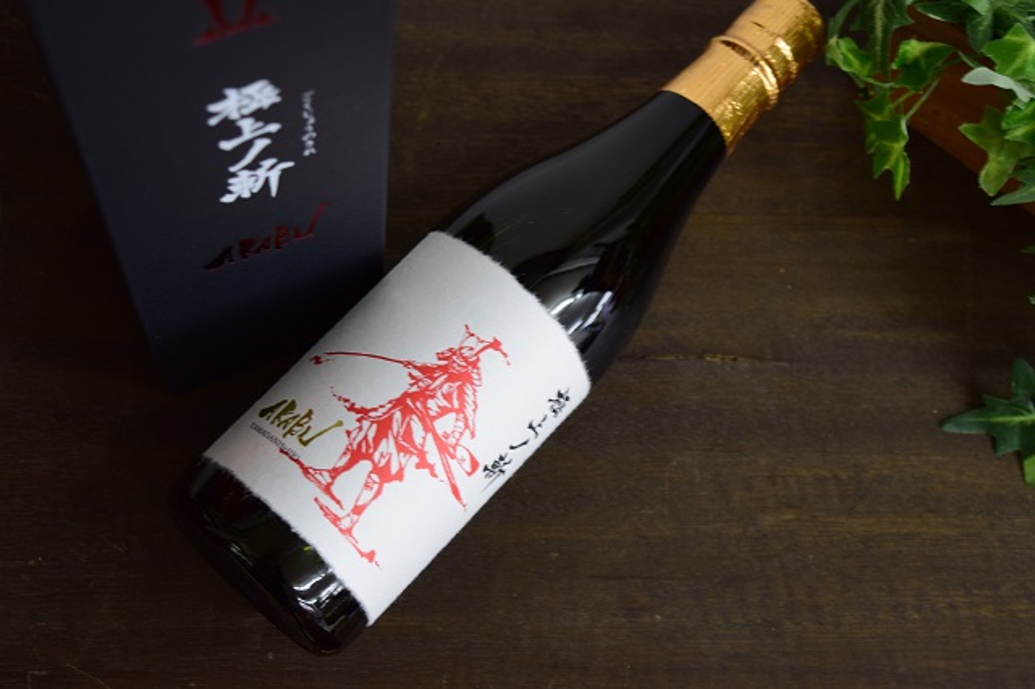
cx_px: 518
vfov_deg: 23.8
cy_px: 344
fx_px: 1638
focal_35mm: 57
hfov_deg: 35.1
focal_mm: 38
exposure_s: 1/3
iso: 100
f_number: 5
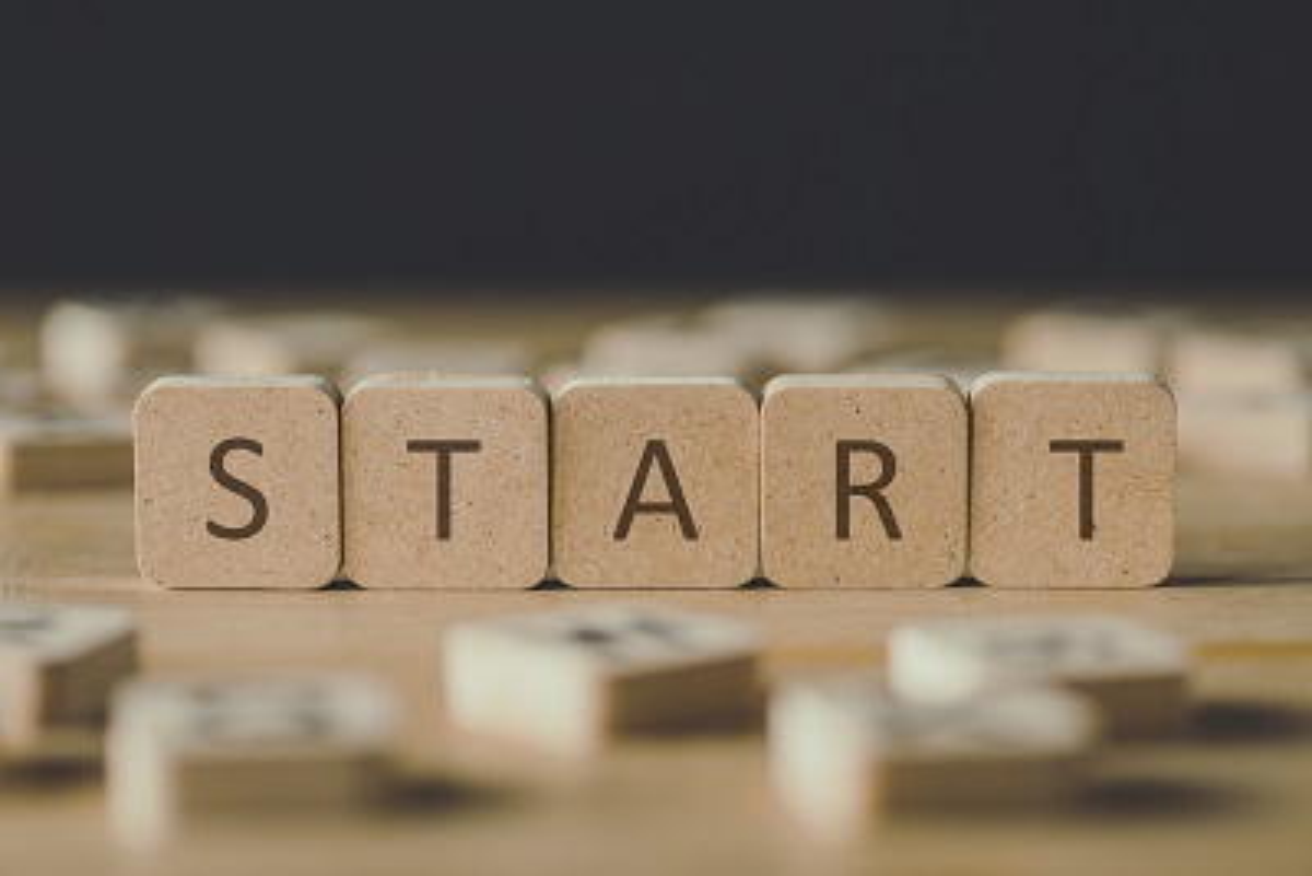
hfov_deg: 19.4
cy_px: 438
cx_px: 656
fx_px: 3828
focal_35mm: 105
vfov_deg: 13.1
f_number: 5
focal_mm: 105
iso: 320
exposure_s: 1/200
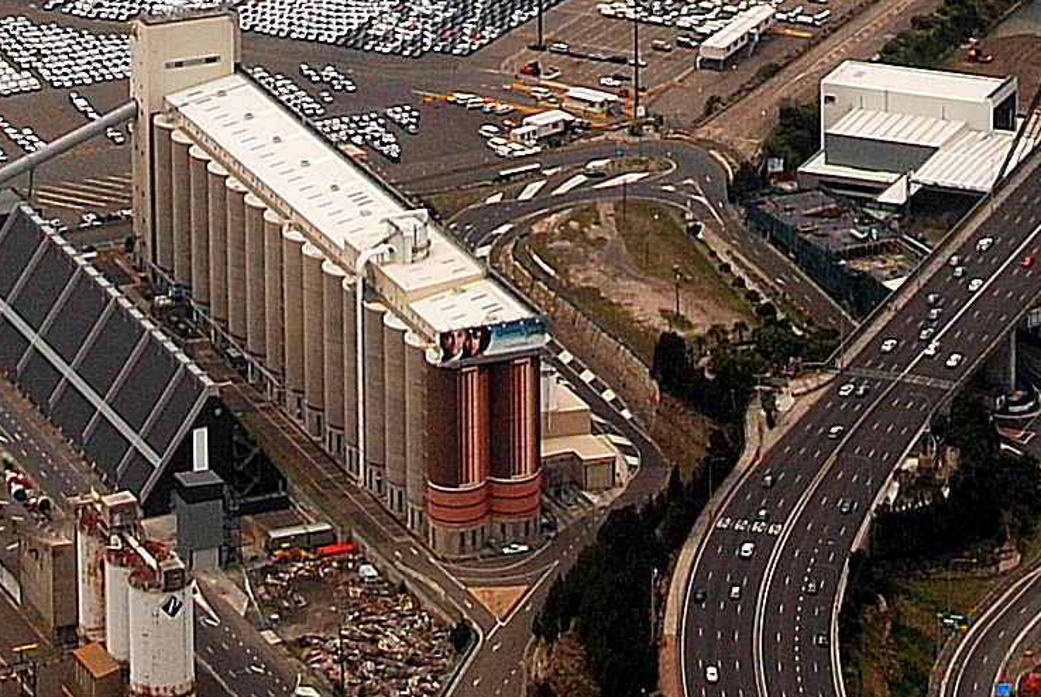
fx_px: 7296
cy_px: -897
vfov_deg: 5.3
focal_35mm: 252
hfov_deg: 8.2
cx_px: 728
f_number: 5
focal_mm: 32
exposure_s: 1/1000
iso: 100
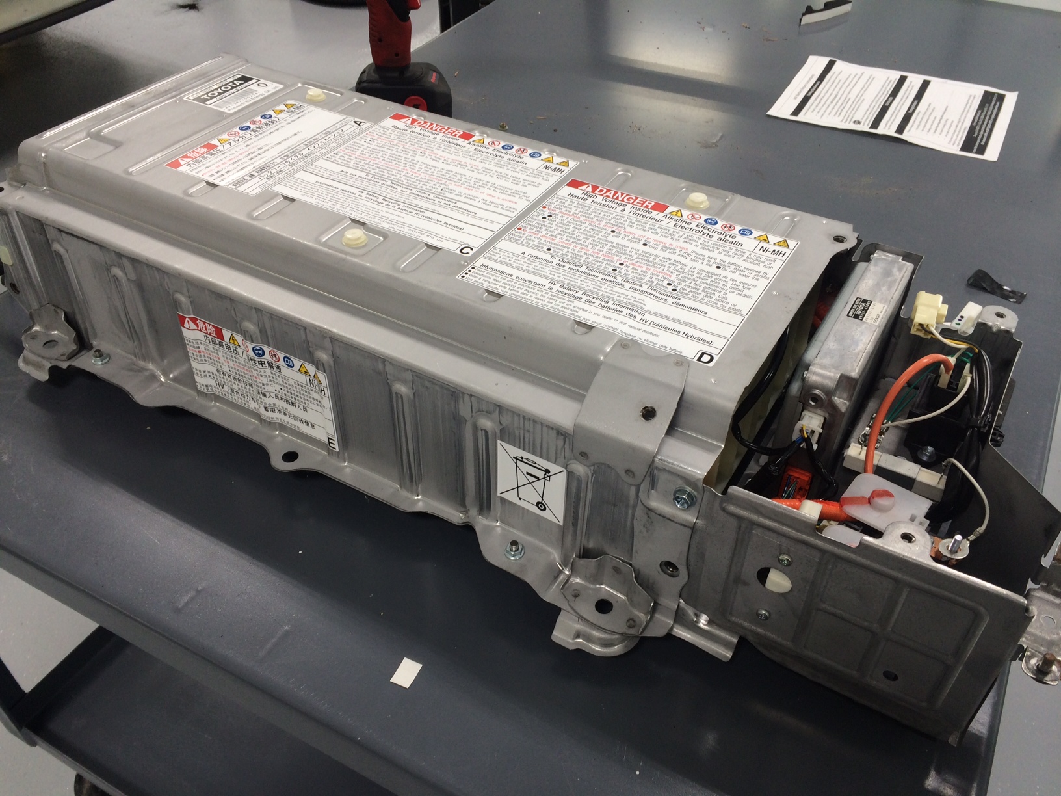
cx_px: 530
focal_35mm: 30
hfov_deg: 60.0
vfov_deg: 46.8
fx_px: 920
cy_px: 398
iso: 40
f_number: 2.2
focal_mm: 4.12
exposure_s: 1/60
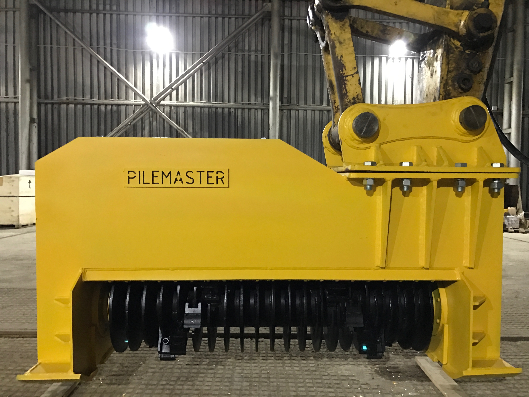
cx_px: 264
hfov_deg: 63.4
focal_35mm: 28
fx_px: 428
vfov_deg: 49.7
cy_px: 198
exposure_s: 1/5
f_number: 1.8
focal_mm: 3.99
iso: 100
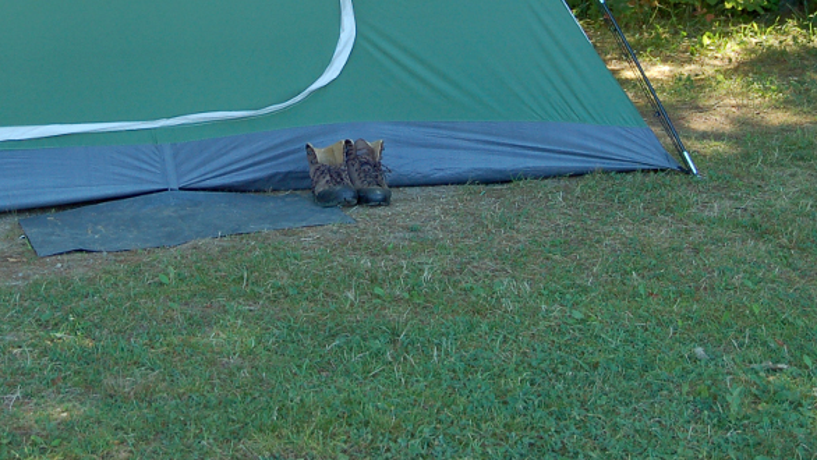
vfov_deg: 9.8
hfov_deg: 17.4
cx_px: 322
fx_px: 2665
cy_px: -44
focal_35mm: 123
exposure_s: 1/125
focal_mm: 38
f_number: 5.6
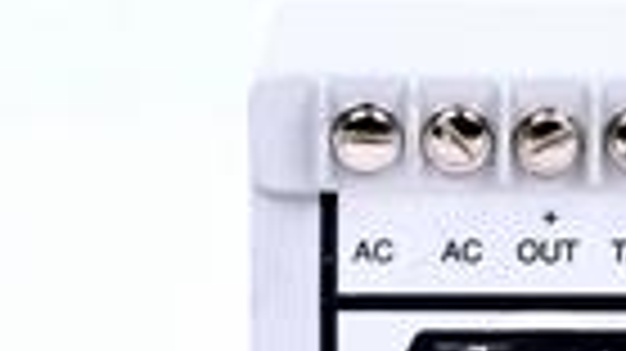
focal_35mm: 176
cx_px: 518
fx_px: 2920
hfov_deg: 12.2
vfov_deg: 6.8
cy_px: 464
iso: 200
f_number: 14
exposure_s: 1/200
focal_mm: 26
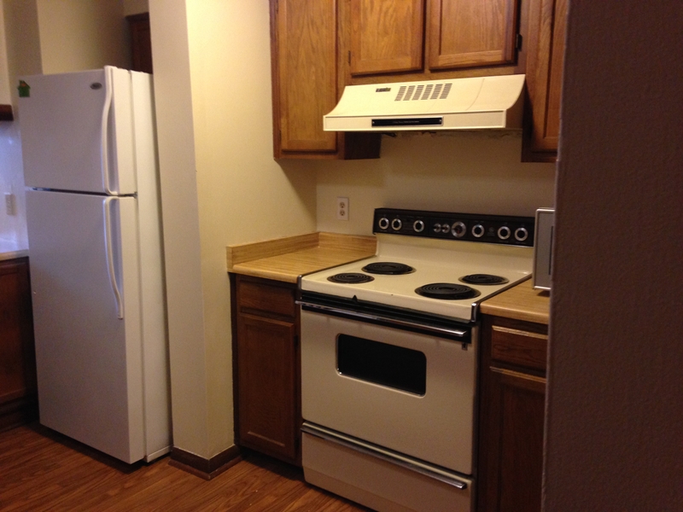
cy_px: 256
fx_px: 651
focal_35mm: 33
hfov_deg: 55.4
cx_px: 342
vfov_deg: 42.9
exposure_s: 1/20
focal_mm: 4.12
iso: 200
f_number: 2.4
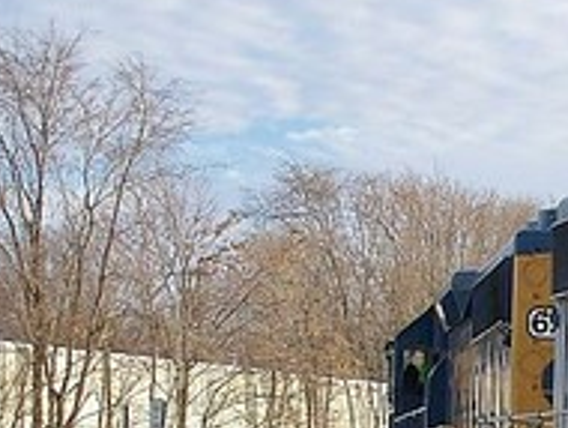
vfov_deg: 9.2
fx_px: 2645
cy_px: 431
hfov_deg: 12.0
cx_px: 649
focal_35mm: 161
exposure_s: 1/500
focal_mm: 7.54
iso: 64
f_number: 2.8
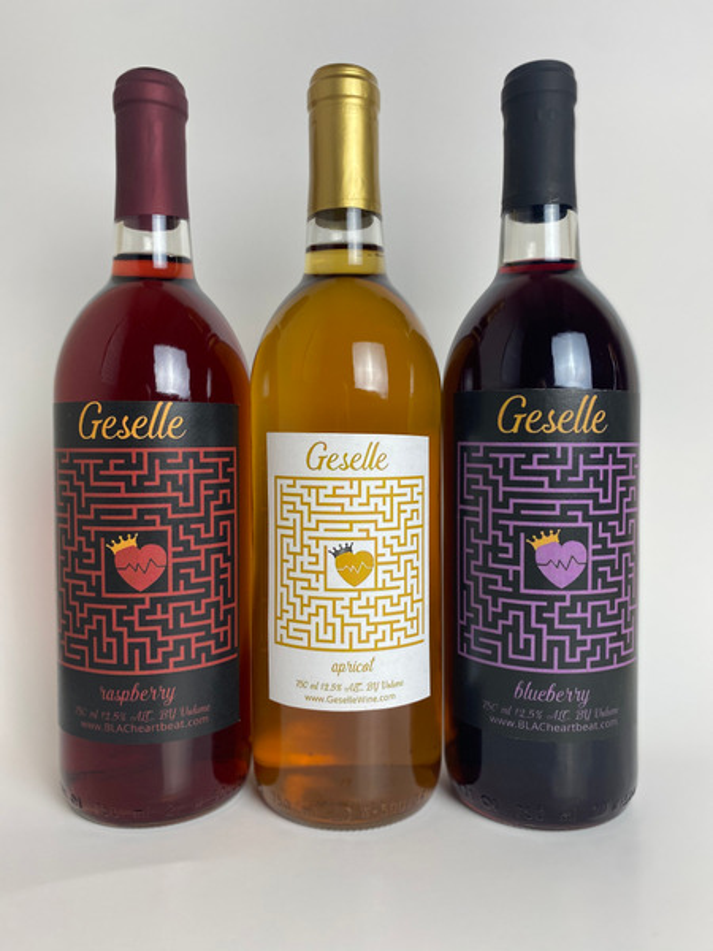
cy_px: 476
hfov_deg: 53.1
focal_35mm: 26
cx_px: 356
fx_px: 714
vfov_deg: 67.3
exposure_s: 1/120
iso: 64
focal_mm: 4.25
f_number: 1.8
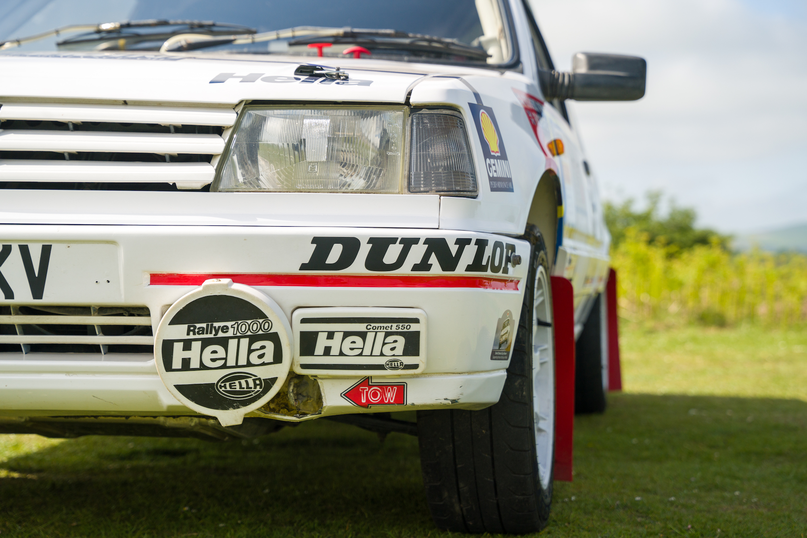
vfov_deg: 19.5
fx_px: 1569
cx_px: 404
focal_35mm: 70
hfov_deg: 28.8
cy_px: 269
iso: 200
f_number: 4
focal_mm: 70
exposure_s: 1/1000
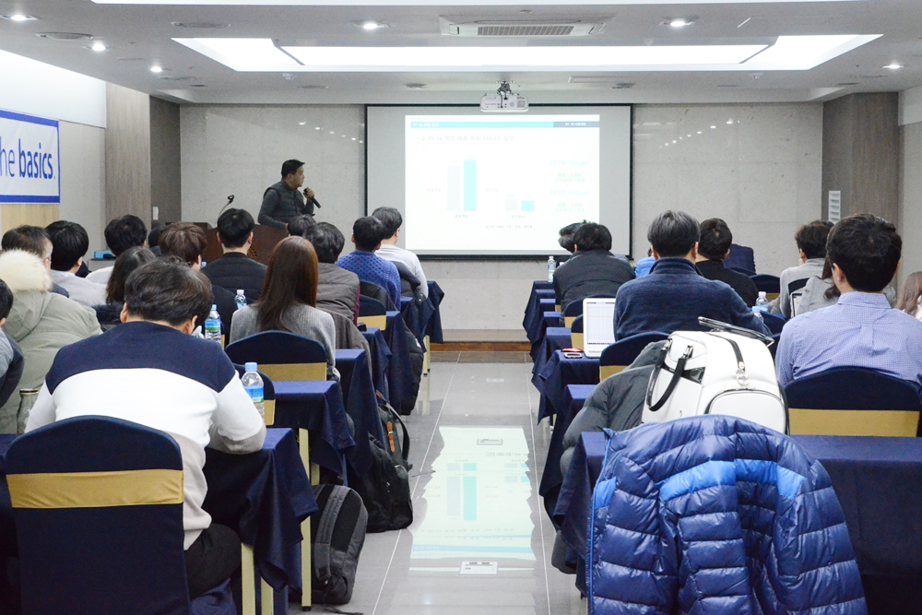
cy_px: 308
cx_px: 461
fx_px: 1460
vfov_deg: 23.8
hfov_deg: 35.0
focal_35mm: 57
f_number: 8
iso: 5000
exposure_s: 1/200
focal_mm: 38
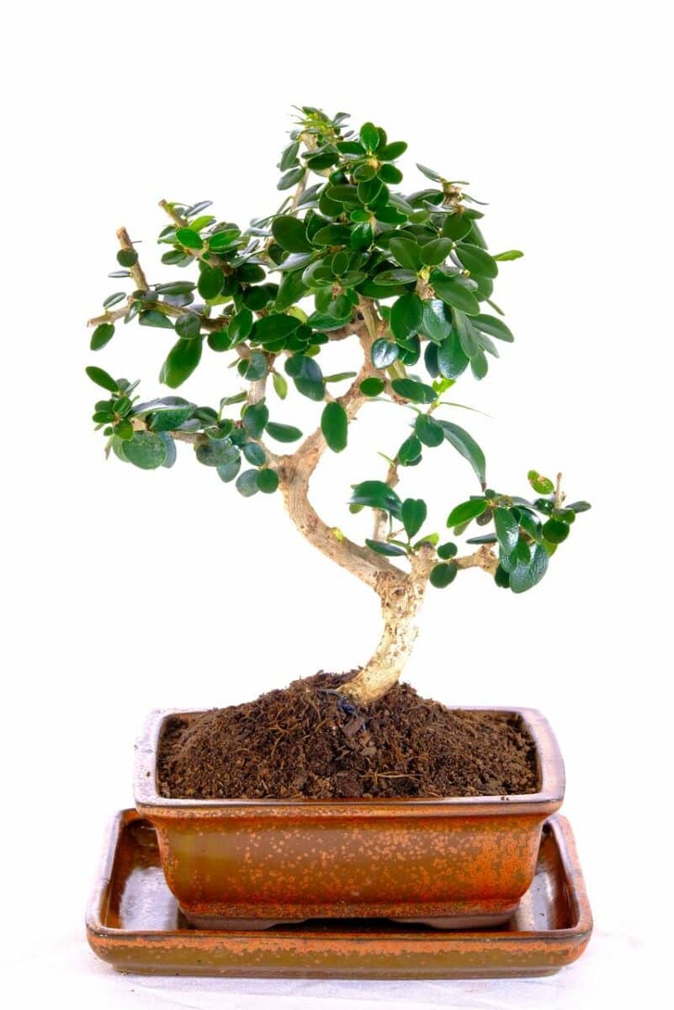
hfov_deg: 12.8
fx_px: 3002
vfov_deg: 19.1
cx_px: 337
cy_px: 505
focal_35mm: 107
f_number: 13
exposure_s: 1/15
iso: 800
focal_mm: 71.1
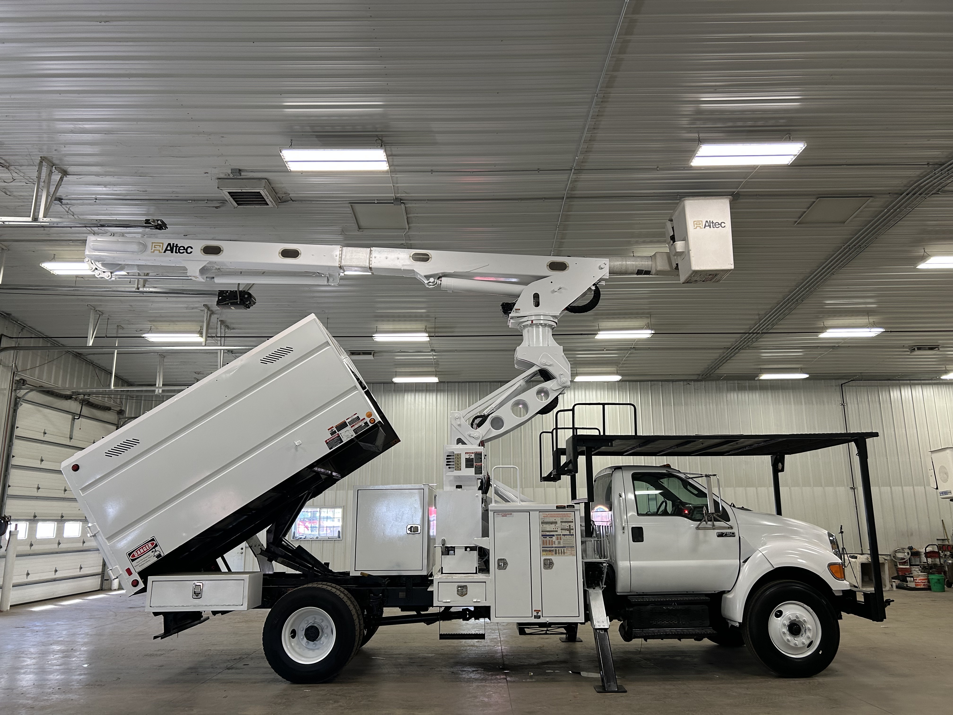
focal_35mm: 26
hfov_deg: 67.3
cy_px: 358
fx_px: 716
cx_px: 476
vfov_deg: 53.1
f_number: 1.5
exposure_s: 1/118
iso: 125
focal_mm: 5.7
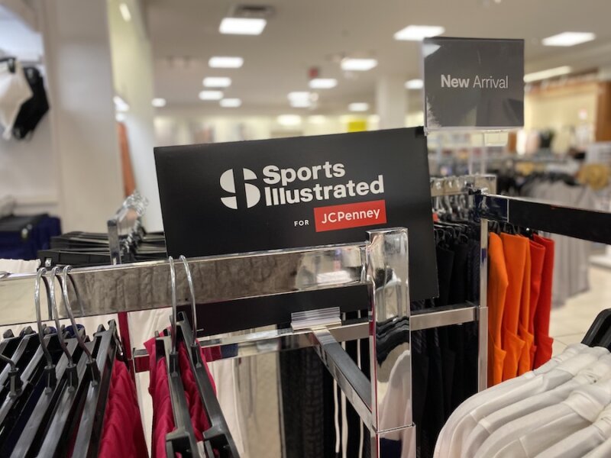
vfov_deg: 53.1
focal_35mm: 26
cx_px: 306
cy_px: 229
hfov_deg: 67.3
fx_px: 459
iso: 125
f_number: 1.8
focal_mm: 4.25
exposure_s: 1/60
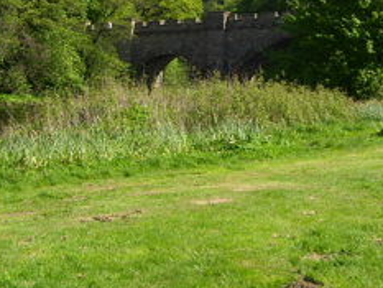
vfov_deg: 17.7
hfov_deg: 23.8
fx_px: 908
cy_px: 28
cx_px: 223
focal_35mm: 82
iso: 80
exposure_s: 1/350
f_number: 4.8
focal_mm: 6
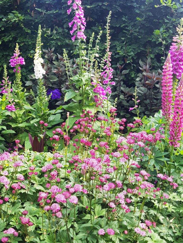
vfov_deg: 67.3
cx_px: 92
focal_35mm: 26
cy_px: 122
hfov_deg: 53.1
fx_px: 183
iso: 40
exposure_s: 1/109
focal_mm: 4.2
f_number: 1.7
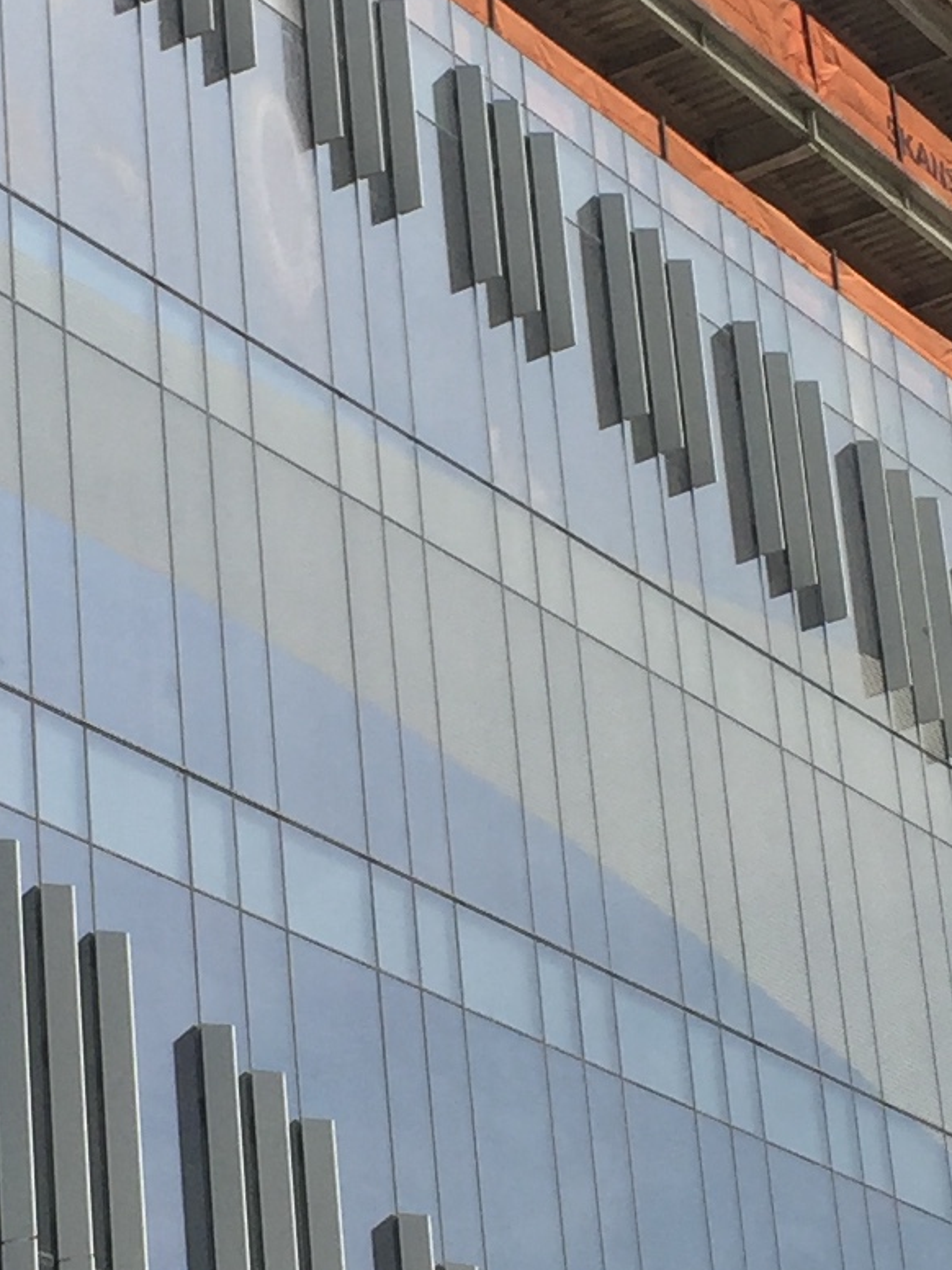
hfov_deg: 12.1
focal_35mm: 122
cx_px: 389
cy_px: 614
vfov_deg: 16.1
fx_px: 4474
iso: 32
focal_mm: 4.15
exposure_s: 1/3597
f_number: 2.2
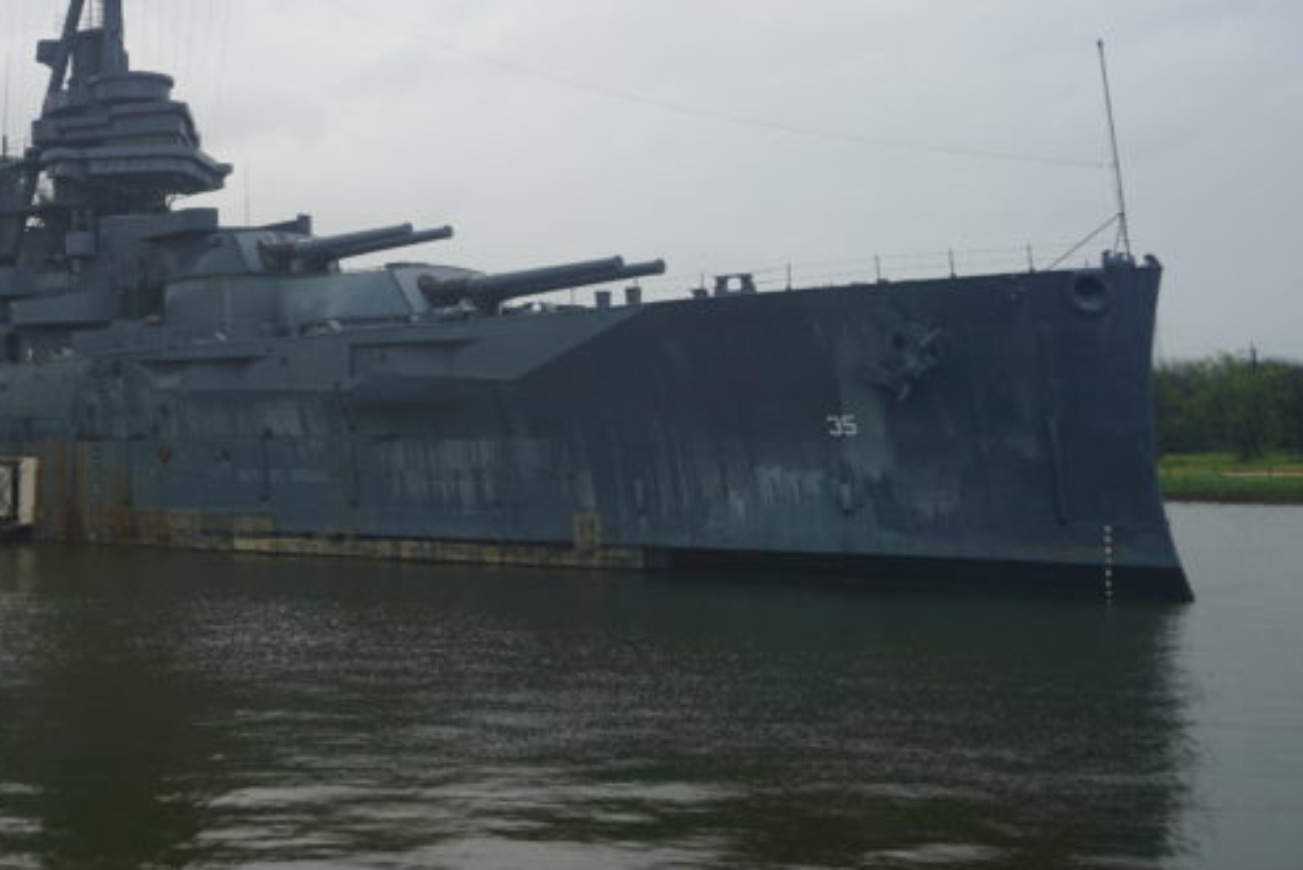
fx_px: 1766
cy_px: 231
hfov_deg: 39.5
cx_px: 339
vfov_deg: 27.3
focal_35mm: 49
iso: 100
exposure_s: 1/80
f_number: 8
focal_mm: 21
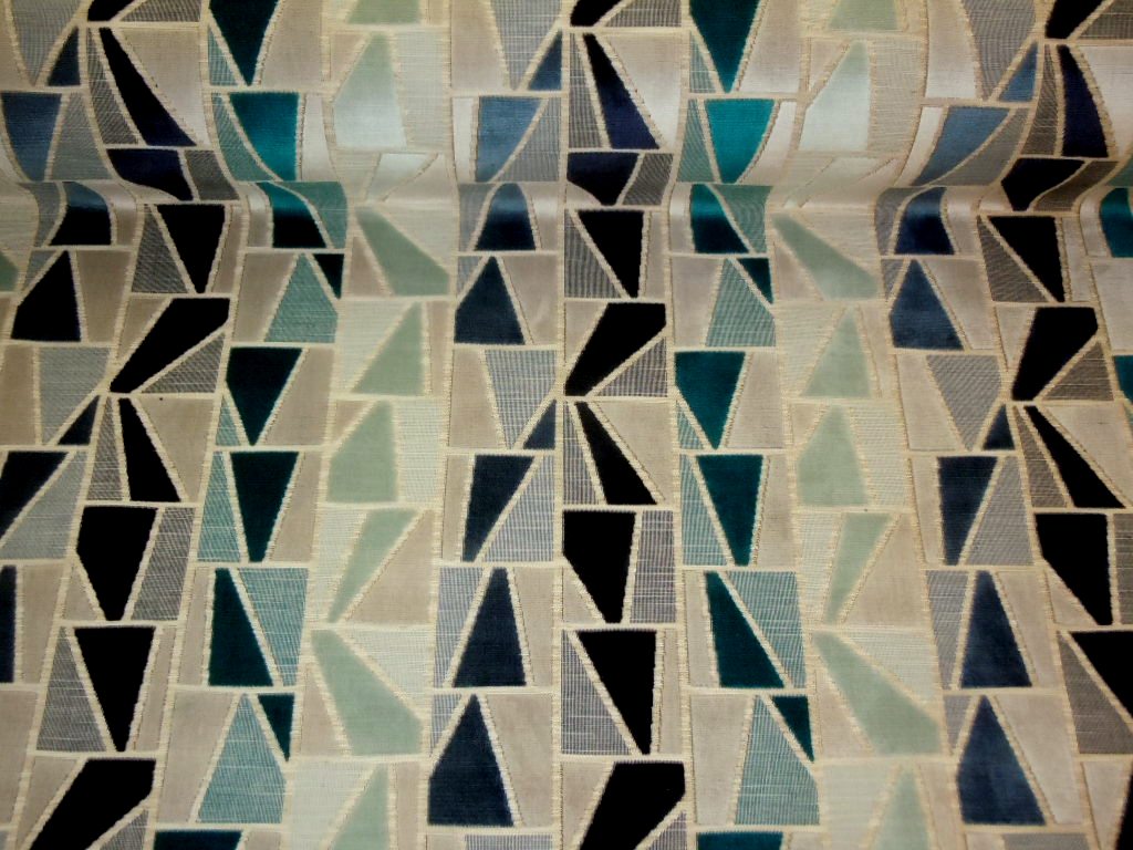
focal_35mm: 33
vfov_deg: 42.9
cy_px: 425
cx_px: 566
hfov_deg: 55.4
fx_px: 1080
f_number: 4
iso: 800
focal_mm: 5.9
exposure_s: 1/160
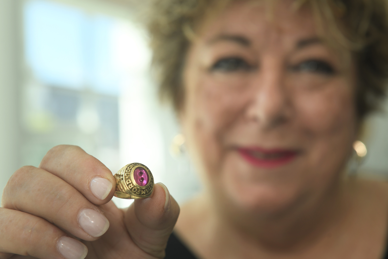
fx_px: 754
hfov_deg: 28.8
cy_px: 130
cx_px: 194
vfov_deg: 19.5
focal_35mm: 70
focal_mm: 70
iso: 200
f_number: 7.1
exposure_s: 1/125
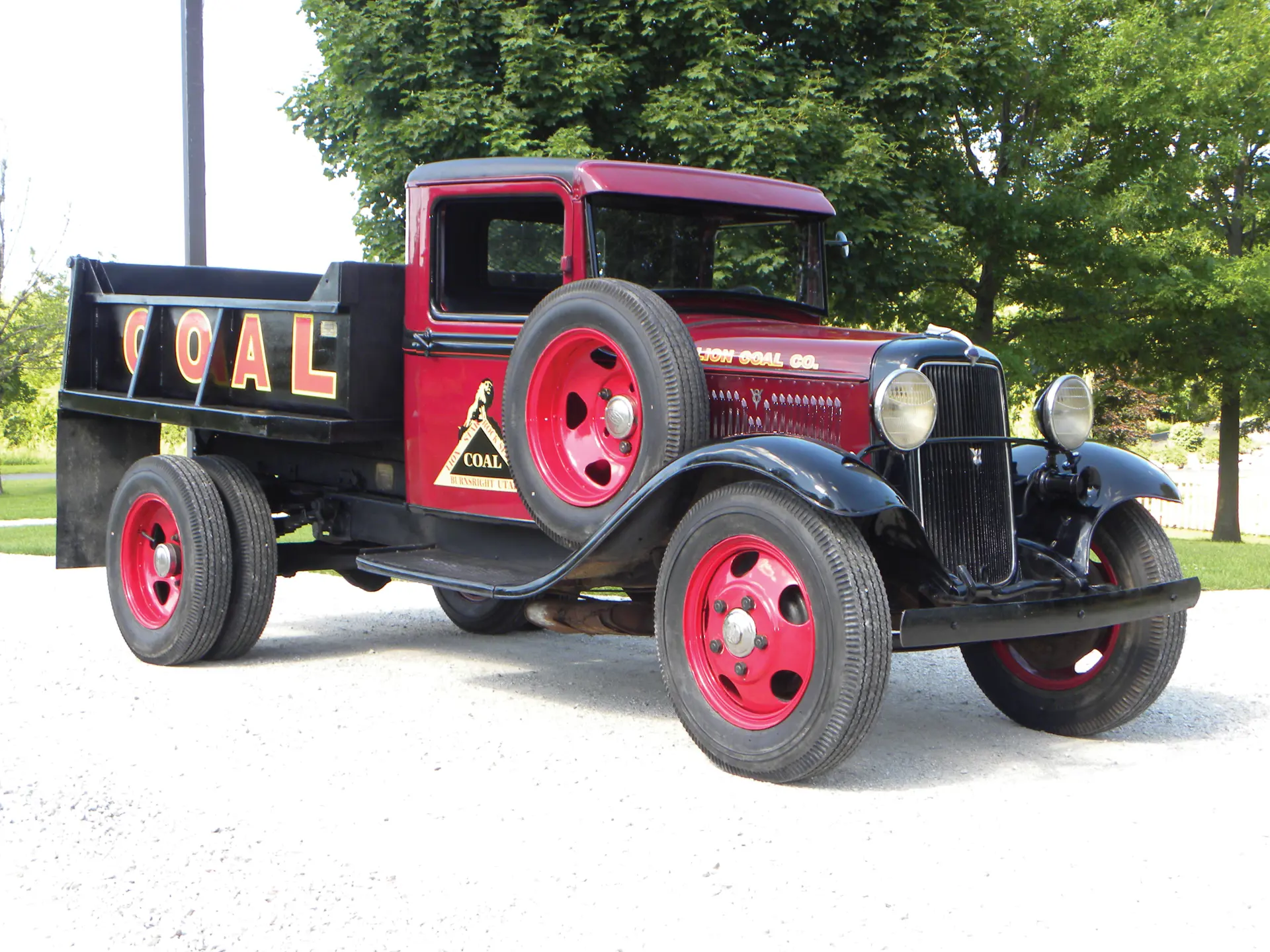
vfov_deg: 28.0
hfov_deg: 36.8
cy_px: 476
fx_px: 1908
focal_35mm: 52
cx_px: 635
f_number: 3.5
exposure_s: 1/112
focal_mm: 9.2
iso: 91
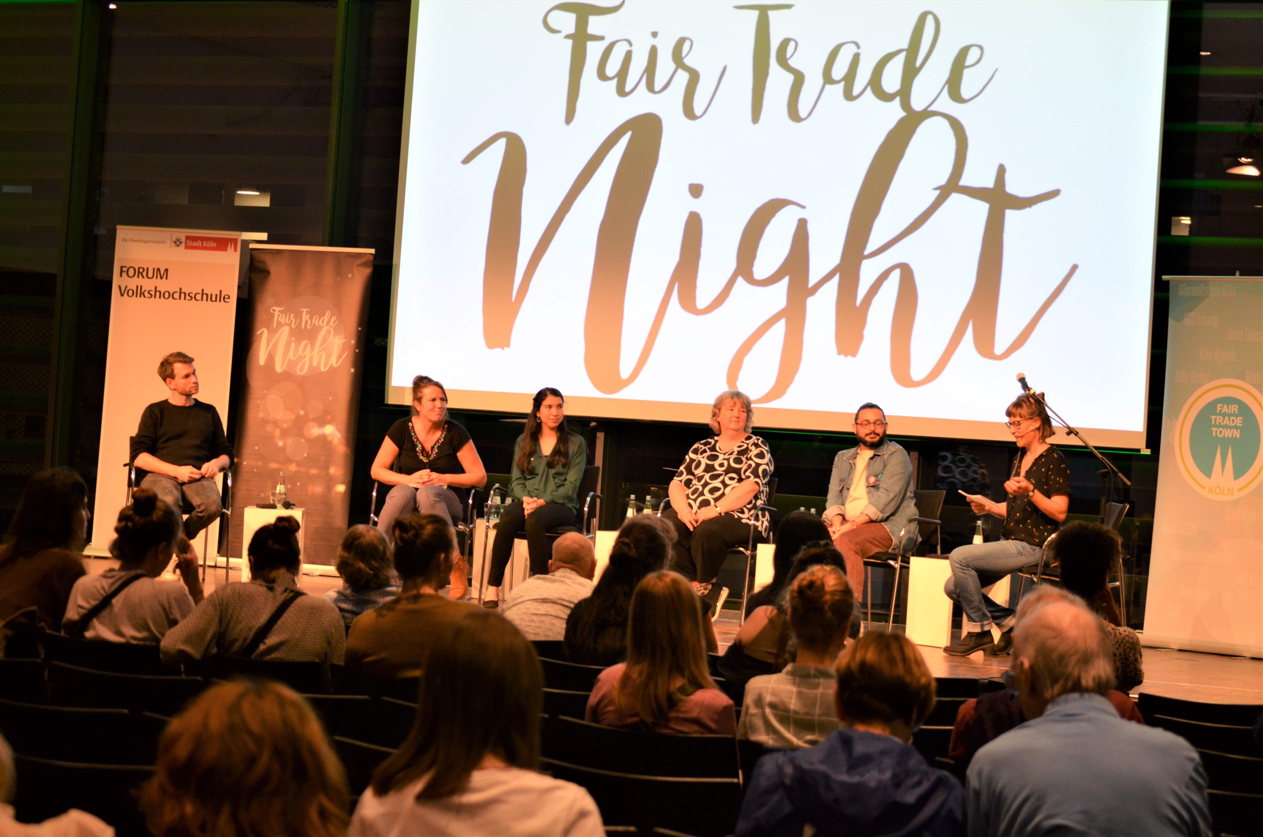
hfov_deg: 24.7
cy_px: 418
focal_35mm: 82
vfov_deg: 16.5
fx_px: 2888
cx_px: 632
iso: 800
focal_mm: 55
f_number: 4
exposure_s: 1/60
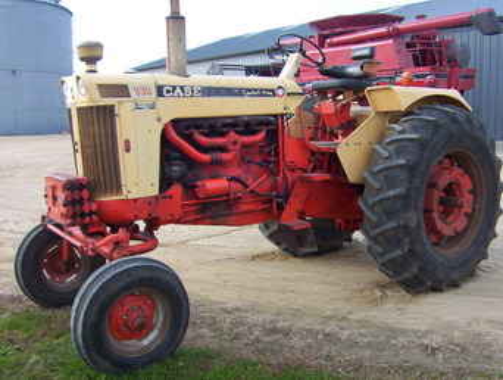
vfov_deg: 39.8
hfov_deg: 51.3
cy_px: 190
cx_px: 252
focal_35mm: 36
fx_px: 524
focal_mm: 5.54
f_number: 2.76
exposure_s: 1/732
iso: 100
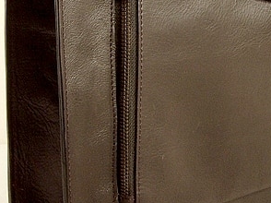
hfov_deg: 19.8
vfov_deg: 14.9
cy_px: 24
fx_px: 767
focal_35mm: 98
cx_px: 223
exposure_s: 1/100
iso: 80
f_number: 3
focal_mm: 5.7
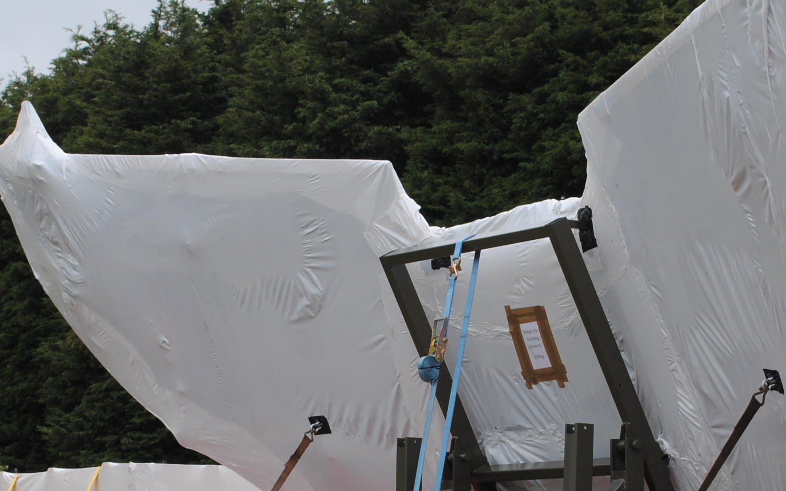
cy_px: 377
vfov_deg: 10.6
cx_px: 392
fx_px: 2635
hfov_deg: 17.0
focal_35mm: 123
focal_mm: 34
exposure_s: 1/160
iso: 100
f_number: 6.3
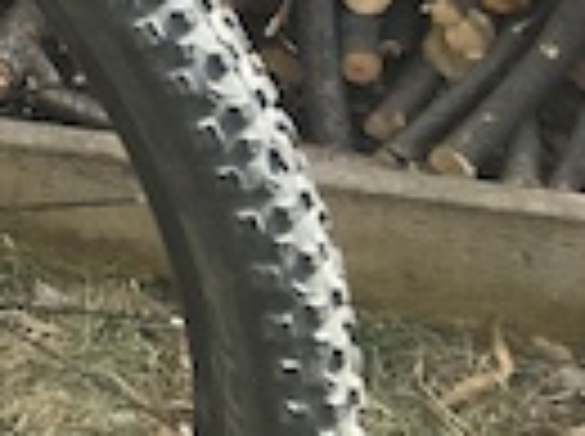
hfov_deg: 9.2
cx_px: -1084
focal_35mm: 179
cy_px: -494
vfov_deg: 7.8
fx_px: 3019
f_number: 2.2
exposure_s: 1/252
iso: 25
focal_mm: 4.15
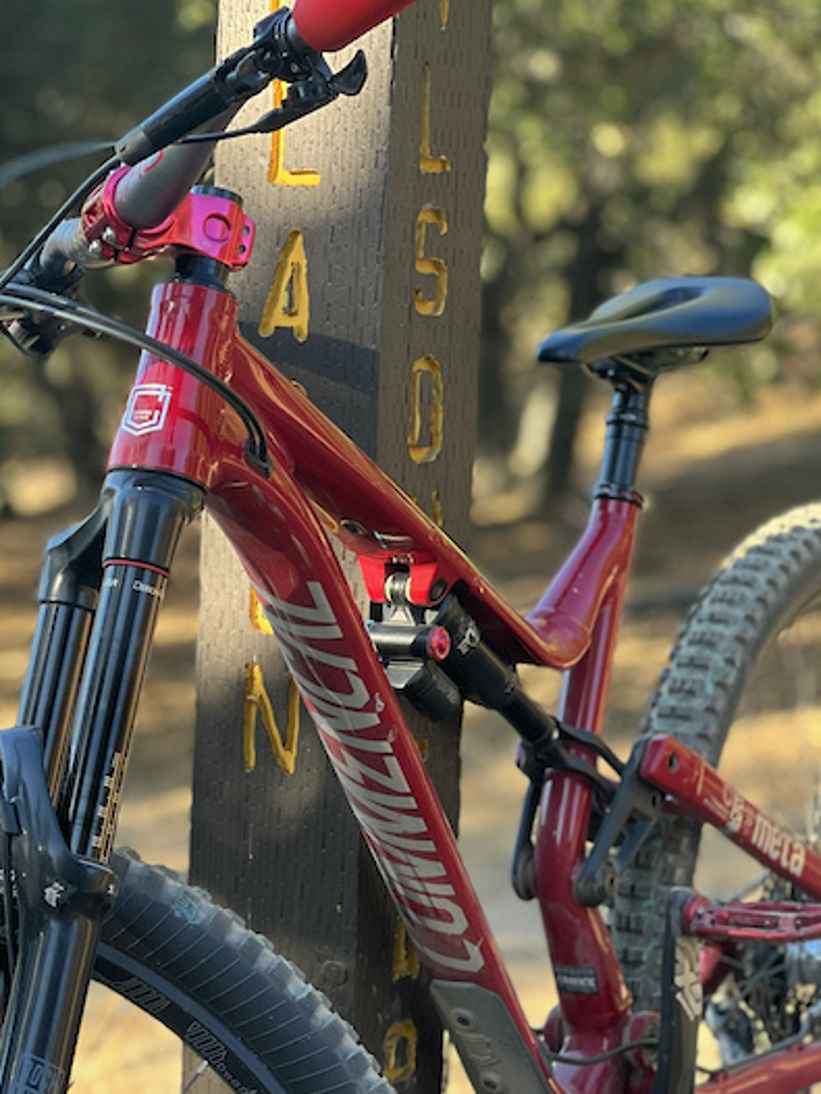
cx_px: 206
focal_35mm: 117
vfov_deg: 16.8
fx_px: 3697
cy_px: 713
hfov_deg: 12.6
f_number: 2.8
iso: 100
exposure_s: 1/121
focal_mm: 9
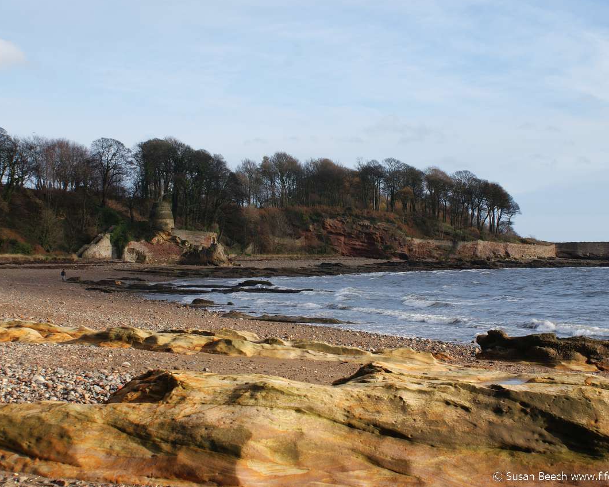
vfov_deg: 25.6
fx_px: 1074
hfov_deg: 31.7
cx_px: 315
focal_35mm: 60
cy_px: 242
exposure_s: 1/80
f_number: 10
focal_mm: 35
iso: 100
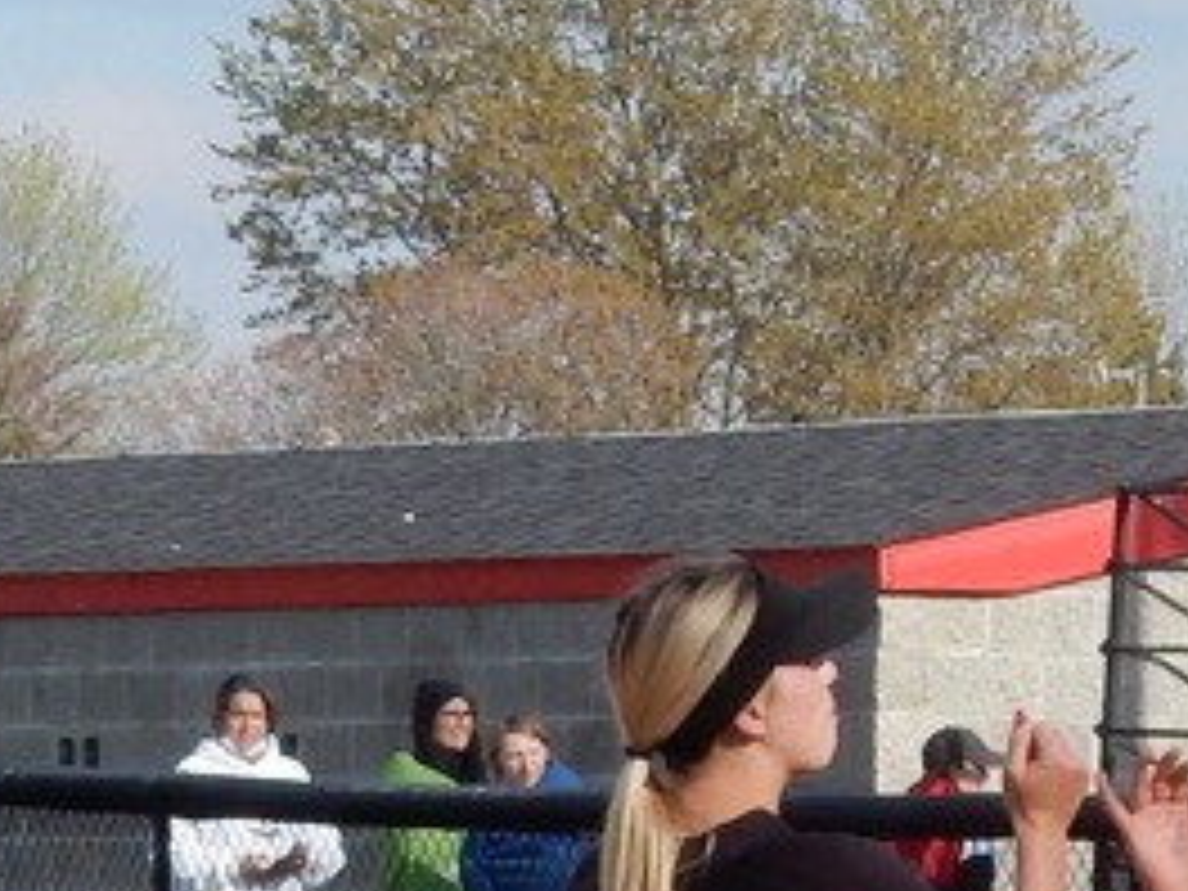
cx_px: 2020
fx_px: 18498
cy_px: 868
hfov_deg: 3.7
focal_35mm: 539
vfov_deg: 2.8
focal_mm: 17.6
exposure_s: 1/500
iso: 125
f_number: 5.3
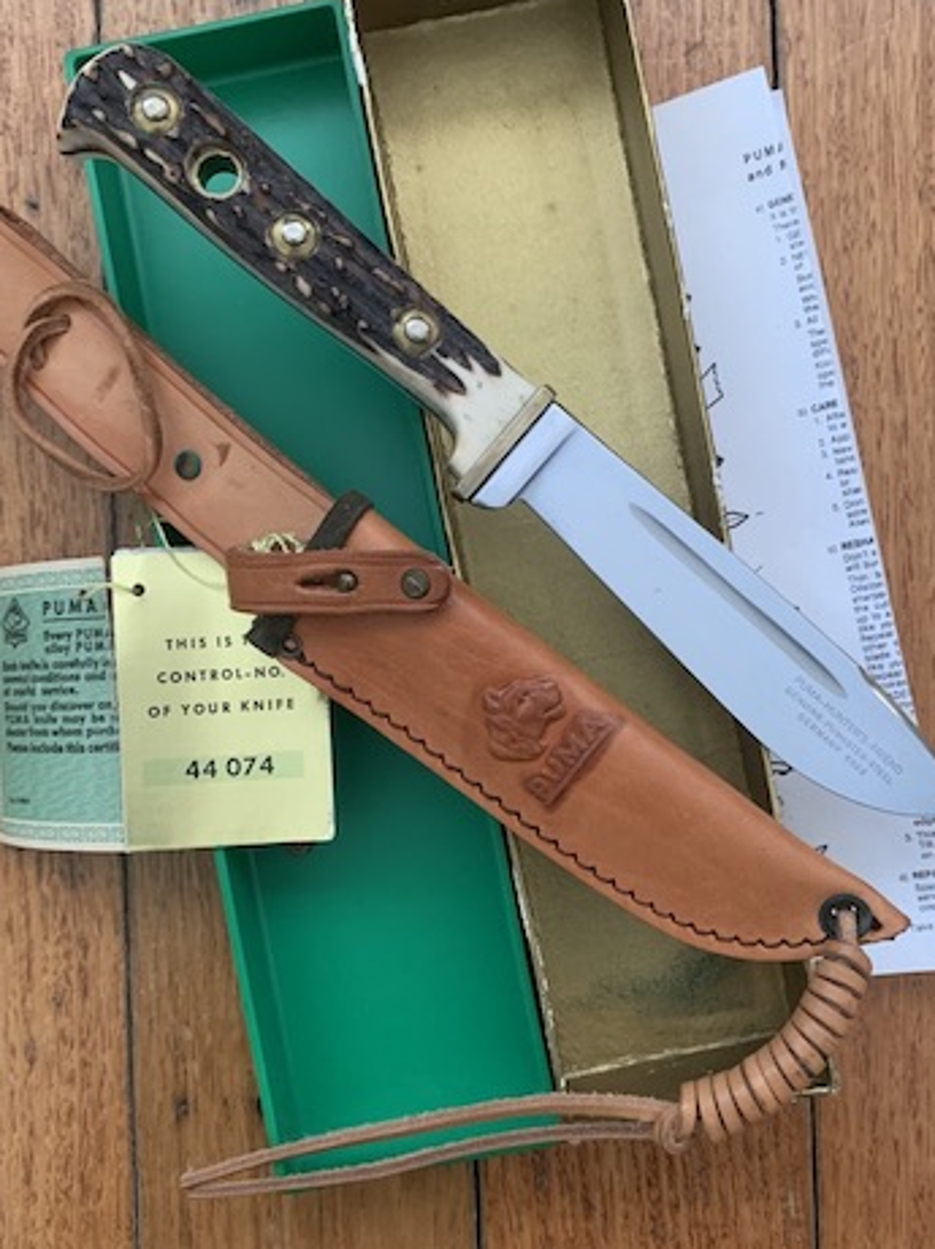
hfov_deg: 44.1
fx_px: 1154
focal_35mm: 32
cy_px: 595
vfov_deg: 56.8
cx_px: 489
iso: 320
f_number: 1.8
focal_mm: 4.25
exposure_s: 1/60
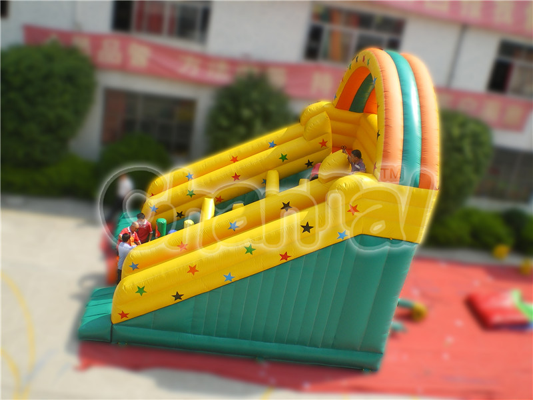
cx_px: 266
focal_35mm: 38
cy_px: 200
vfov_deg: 37.7
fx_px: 585
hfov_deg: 49.0
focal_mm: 6.3
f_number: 4.6
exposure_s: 1/200
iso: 64
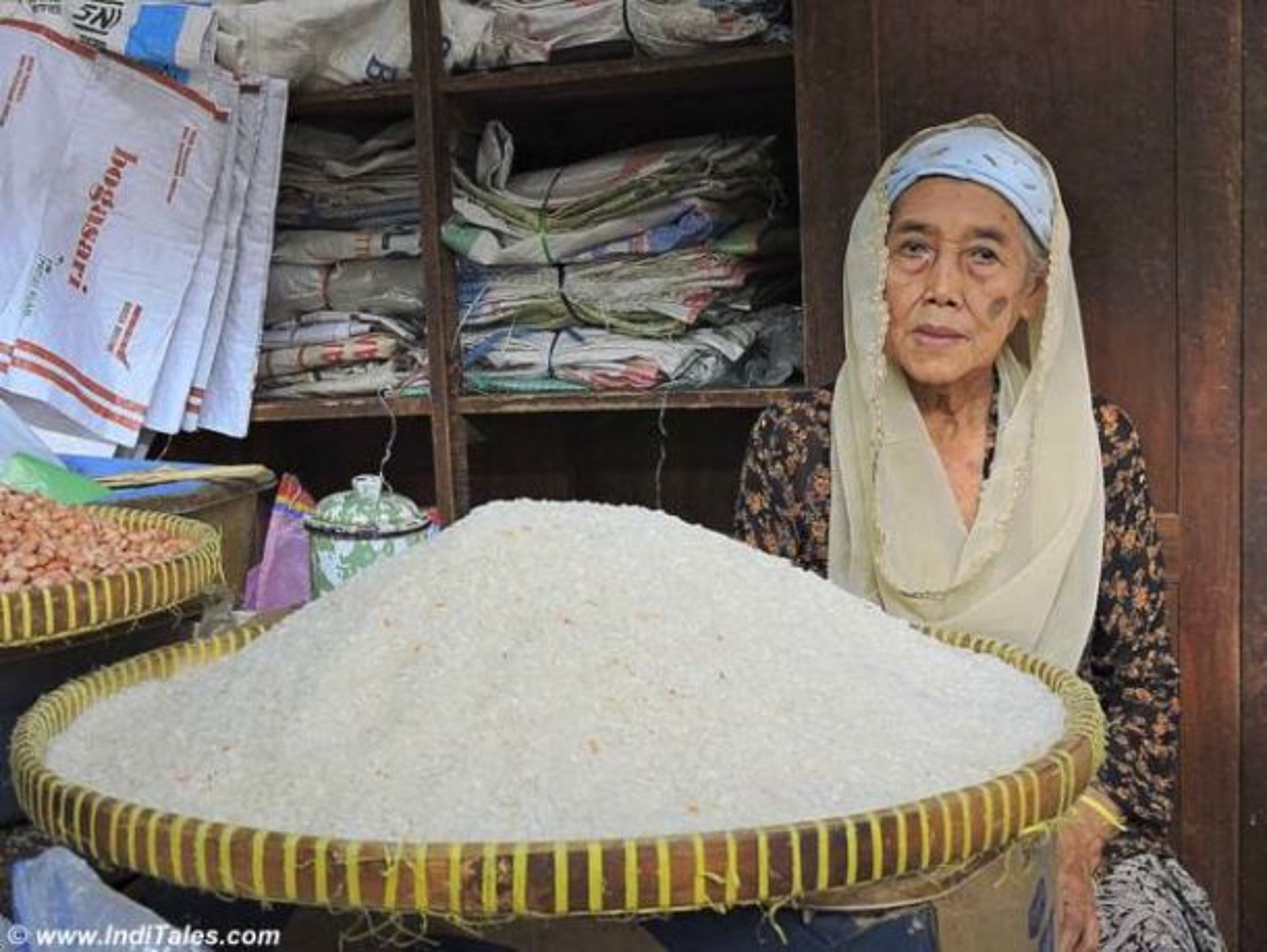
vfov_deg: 32.2
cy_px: 476
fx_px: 1648
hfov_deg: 42.1
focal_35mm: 45
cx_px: 634
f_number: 4
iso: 400
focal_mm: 8.1
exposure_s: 1/20
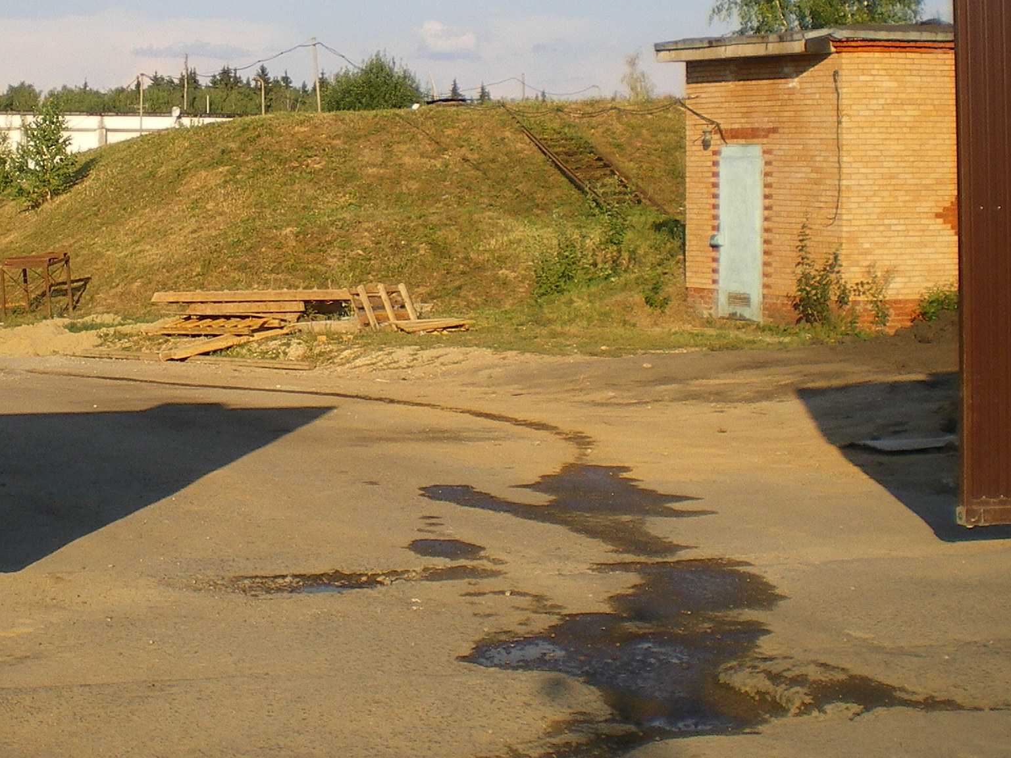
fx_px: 2220
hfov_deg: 25.3
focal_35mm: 76
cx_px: 220
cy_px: 126
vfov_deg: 19.1
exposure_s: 1/250
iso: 64
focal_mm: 6.3
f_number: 4.6
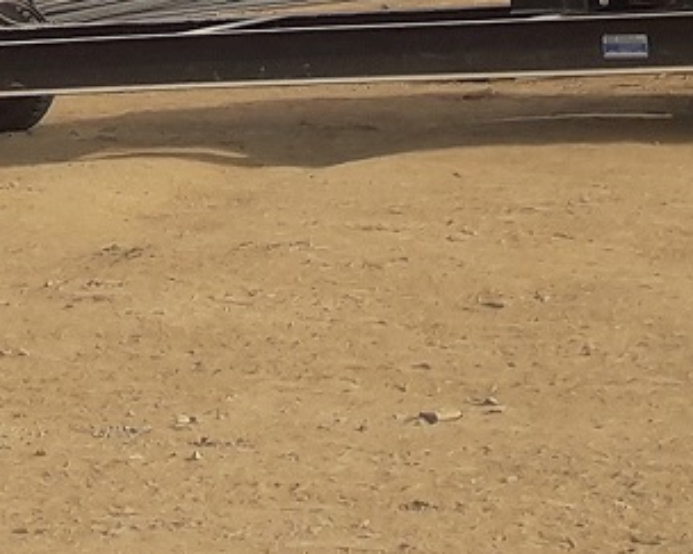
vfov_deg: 8.8
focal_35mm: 167
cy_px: -488
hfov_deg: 11.5
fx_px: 3424
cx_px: 82
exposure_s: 1/1015
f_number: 1.9
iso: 40
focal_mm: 3.7
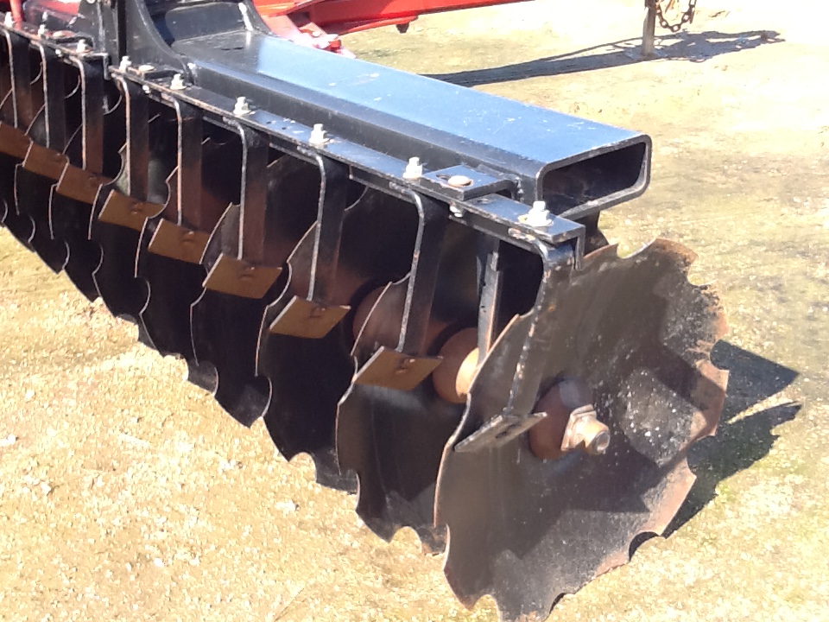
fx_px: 1054
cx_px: 414
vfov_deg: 32.9
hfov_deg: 42.9
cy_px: 311
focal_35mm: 44
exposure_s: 1/250
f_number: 2.4
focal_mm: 2.03
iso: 40
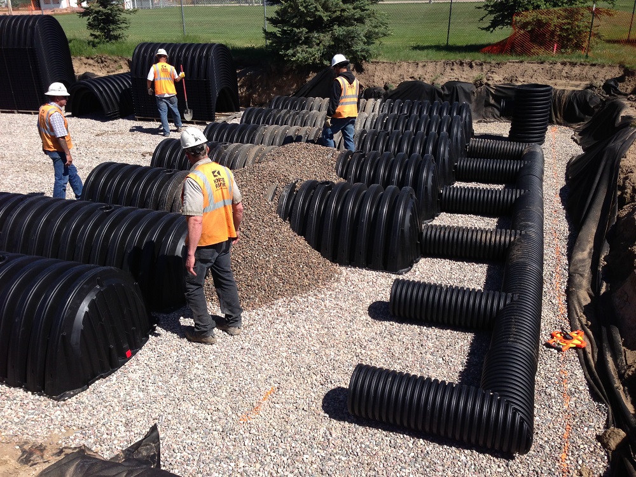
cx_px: 318
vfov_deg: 42.9
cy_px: 238
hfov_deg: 55.4
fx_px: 606
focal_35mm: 33
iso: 50
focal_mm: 4.13
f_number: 2.4
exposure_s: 1/1290
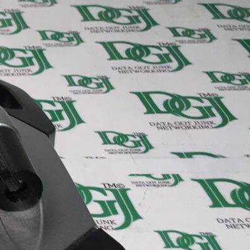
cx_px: -293
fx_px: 1095
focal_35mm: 134
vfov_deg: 13.0
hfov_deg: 11.4
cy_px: 57
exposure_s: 1/120
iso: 32
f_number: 2.2
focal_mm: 4.15
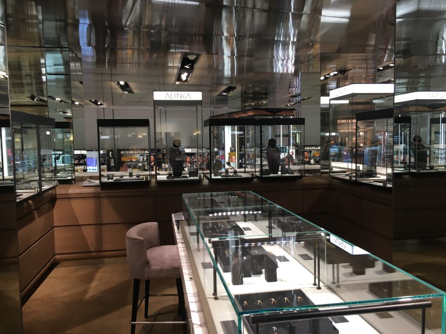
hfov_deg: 61.7
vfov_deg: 48.2
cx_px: 223
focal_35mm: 29
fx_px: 374
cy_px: 167
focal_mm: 4.15
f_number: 2.2
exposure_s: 1/33
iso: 25
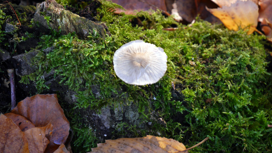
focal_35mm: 306
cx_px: 136
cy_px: 71
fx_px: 2206
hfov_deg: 7.1
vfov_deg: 4.0
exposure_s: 1/100
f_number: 5.6
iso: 400
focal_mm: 140
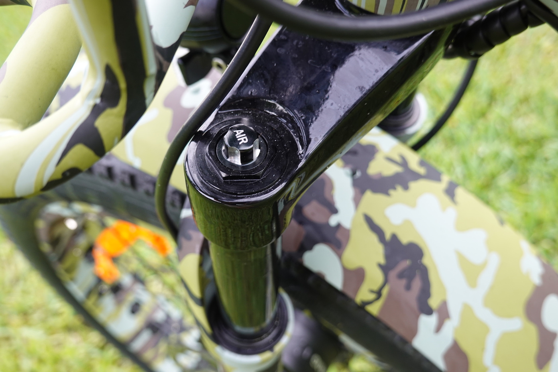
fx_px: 604
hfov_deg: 49.6
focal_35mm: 39
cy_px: 186
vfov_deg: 34.2
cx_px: 279
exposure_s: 1/40
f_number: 3.5
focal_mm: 14.4
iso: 200
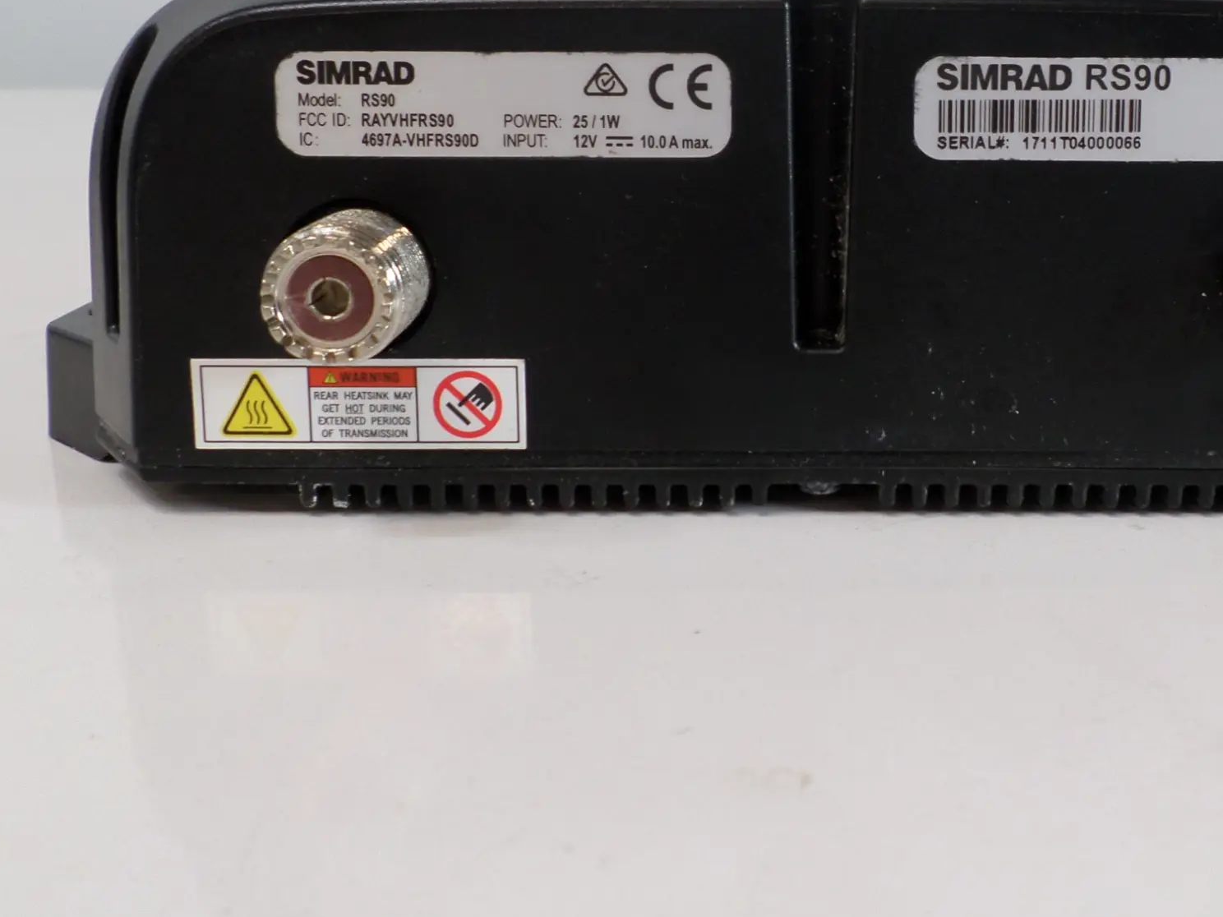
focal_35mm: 43
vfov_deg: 33.1
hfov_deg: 43.2
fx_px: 1519
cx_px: 815
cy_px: 256
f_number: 2.5
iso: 80
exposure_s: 1/45
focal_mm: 4.5
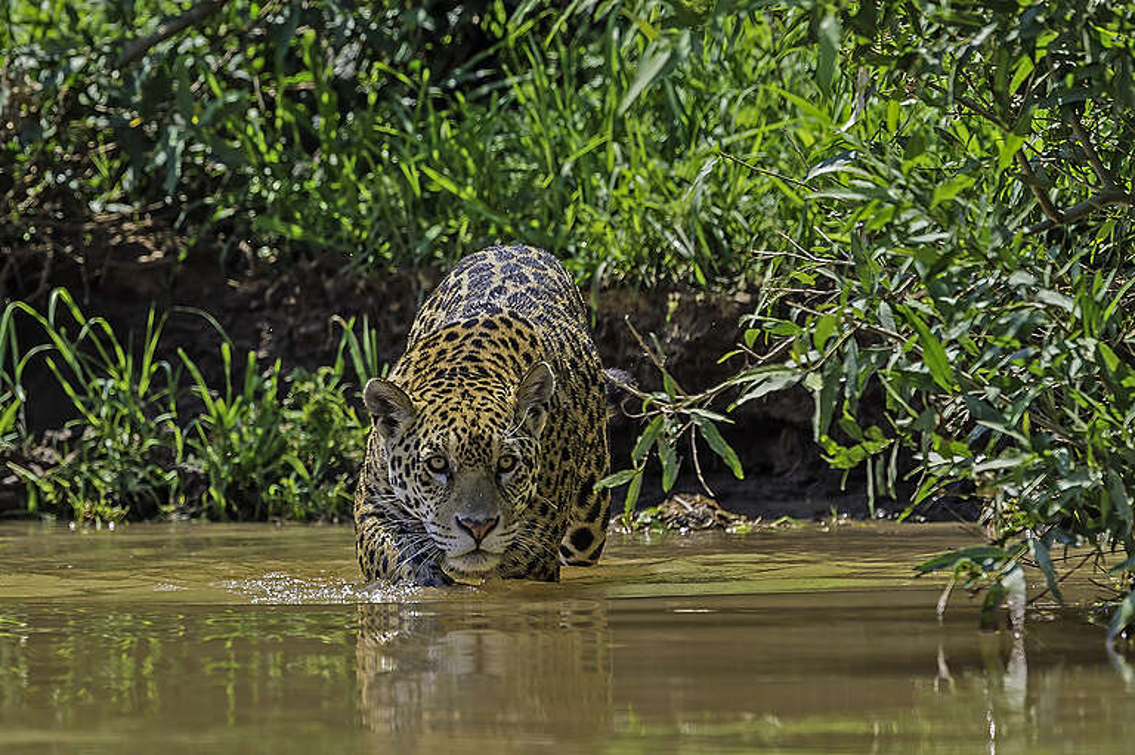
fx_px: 15753
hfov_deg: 4.1
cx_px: 568
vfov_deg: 2.7
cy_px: 378
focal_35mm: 500
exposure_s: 1/2000
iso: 800
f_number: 5.6
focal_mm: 500
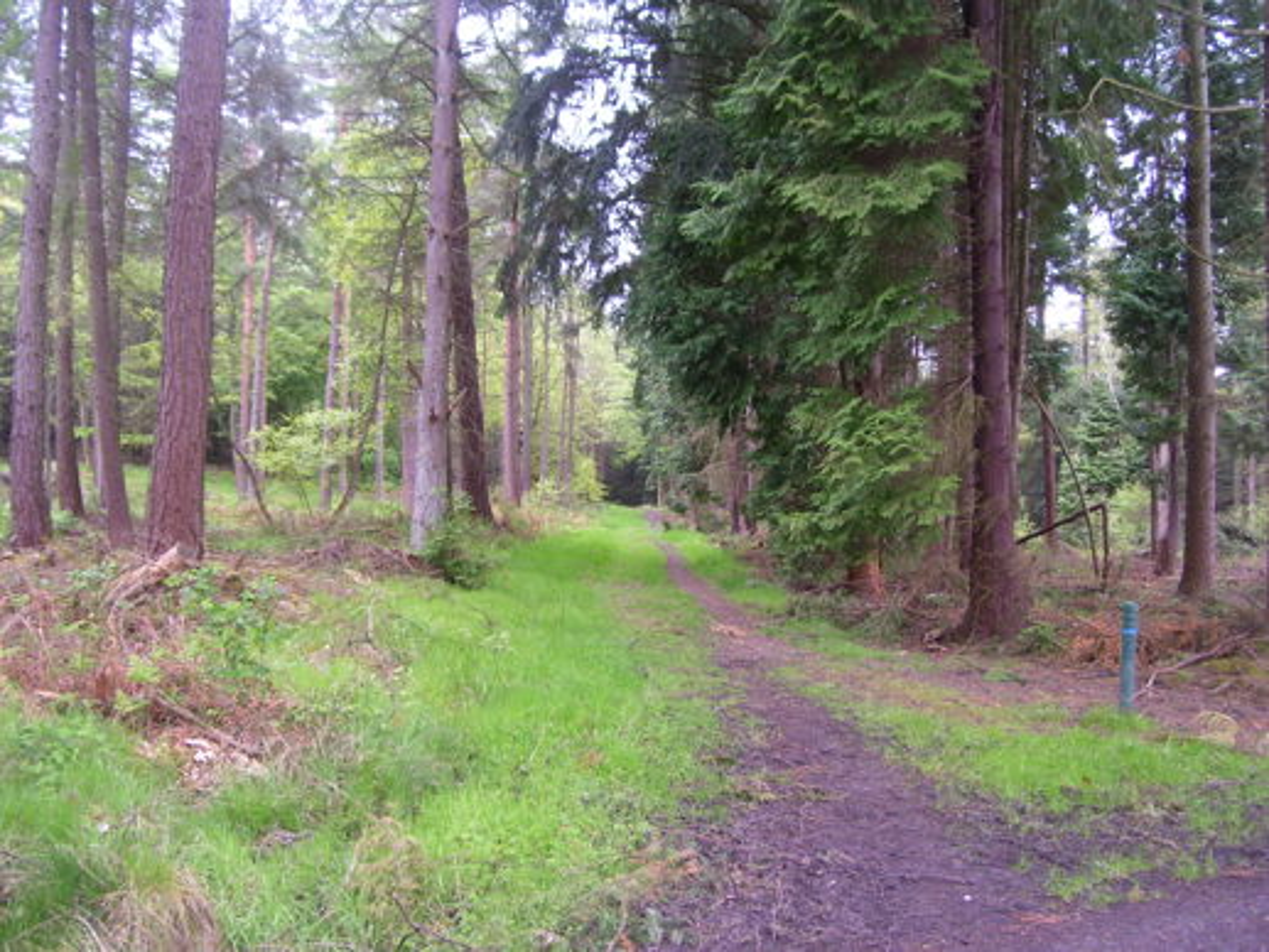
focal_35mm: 37
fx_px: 1357
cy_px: 476
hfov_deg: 50.1
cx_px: 634
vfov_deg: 38.7
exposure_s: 1/60
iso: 80
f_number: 2.7
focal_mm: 6
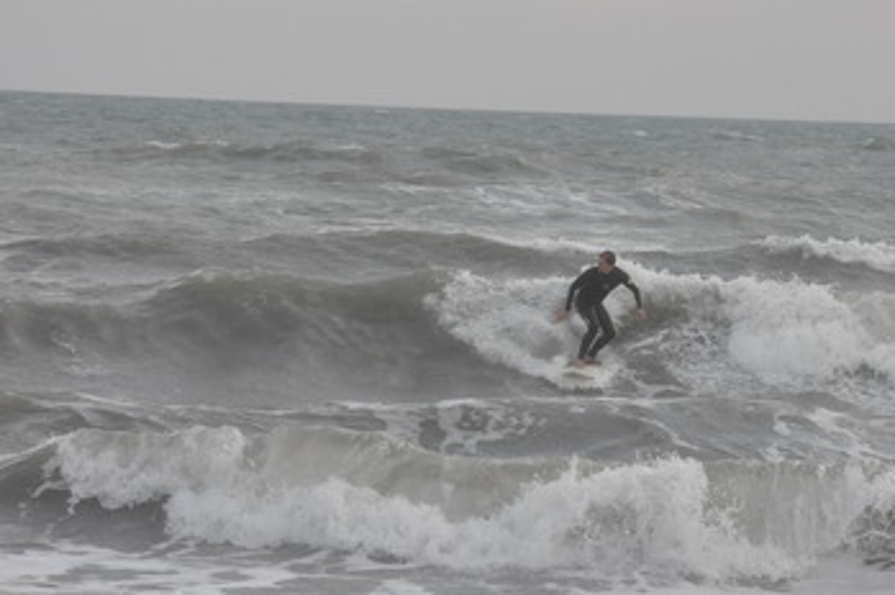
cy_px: 287
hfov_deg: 9.1
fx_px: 5606
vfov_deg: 6.1
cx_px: 600
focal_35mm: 226
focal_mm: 105
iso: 1600
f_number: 9
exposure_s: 1/1250
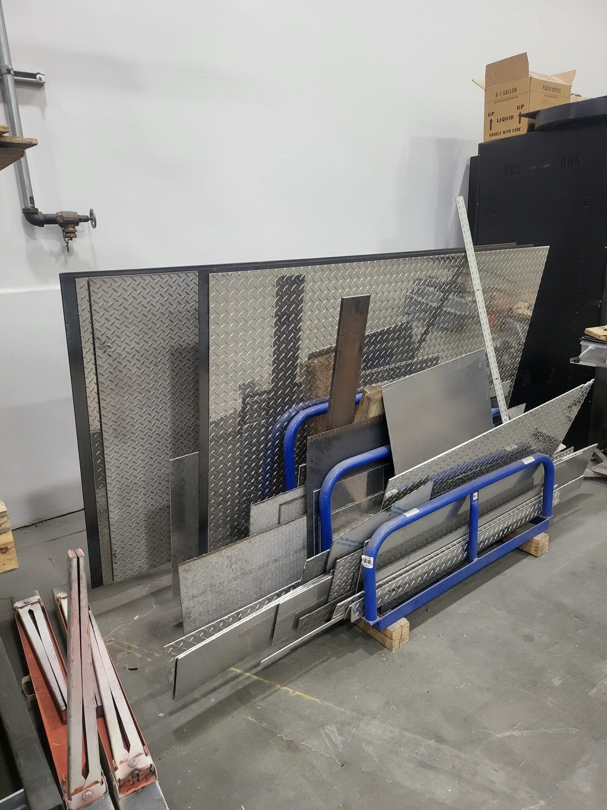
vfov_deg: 71.6
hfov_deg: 56.8
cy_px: 405
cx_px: 304
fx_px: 561
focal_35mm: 24
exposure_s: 1/120
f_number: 1.8
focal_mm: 5
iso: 250
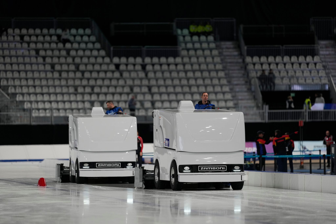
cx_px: 168
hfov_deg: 6.9
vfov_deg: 4.6
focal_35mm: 300
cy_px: 112
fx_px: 2800
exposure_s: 1/2000
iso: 1250
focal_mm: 300
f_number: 2.8
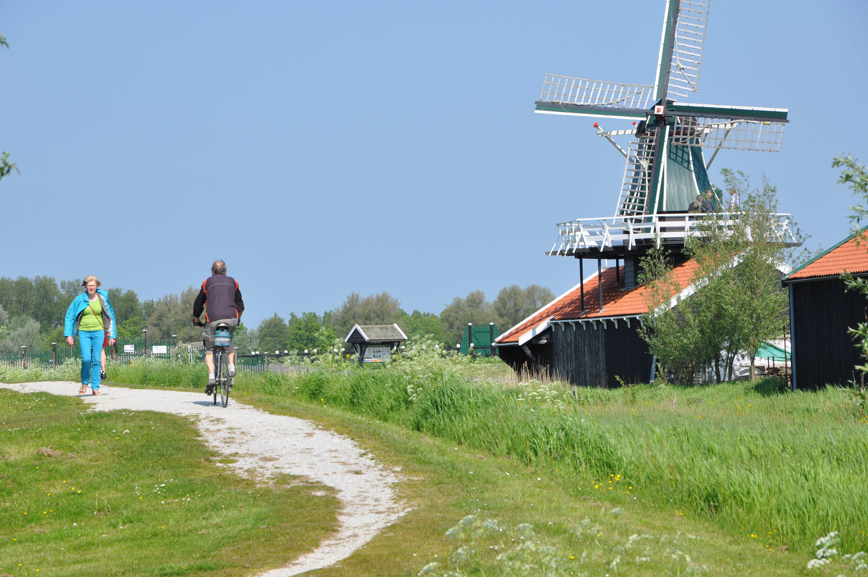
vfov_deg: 10.7
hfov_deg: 16.1
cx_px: 434
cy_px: 288
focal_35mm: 128
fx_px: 3070
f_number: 10
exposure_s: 1/400
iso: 200
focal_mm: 85
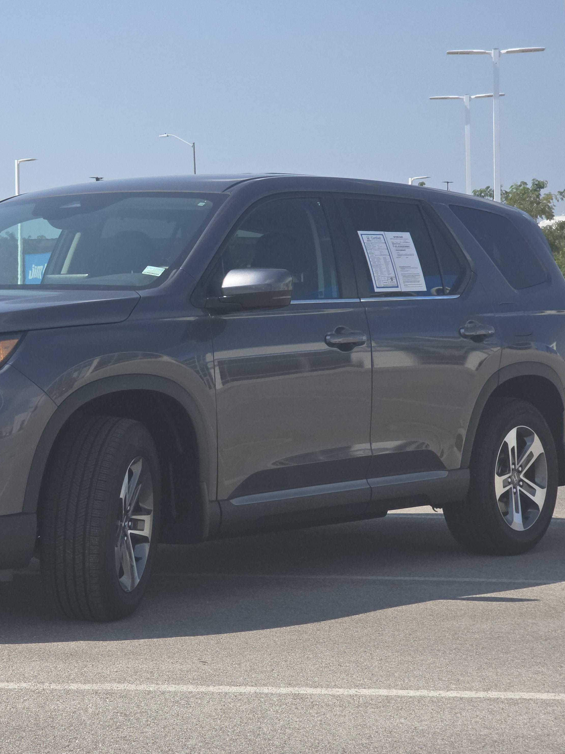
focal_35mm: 93
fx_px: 2024
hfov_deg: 15.8
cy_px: 376
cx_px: 114
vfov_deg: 21.1
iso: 50
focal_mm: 7.9
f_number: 2.4
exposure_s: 1/2222
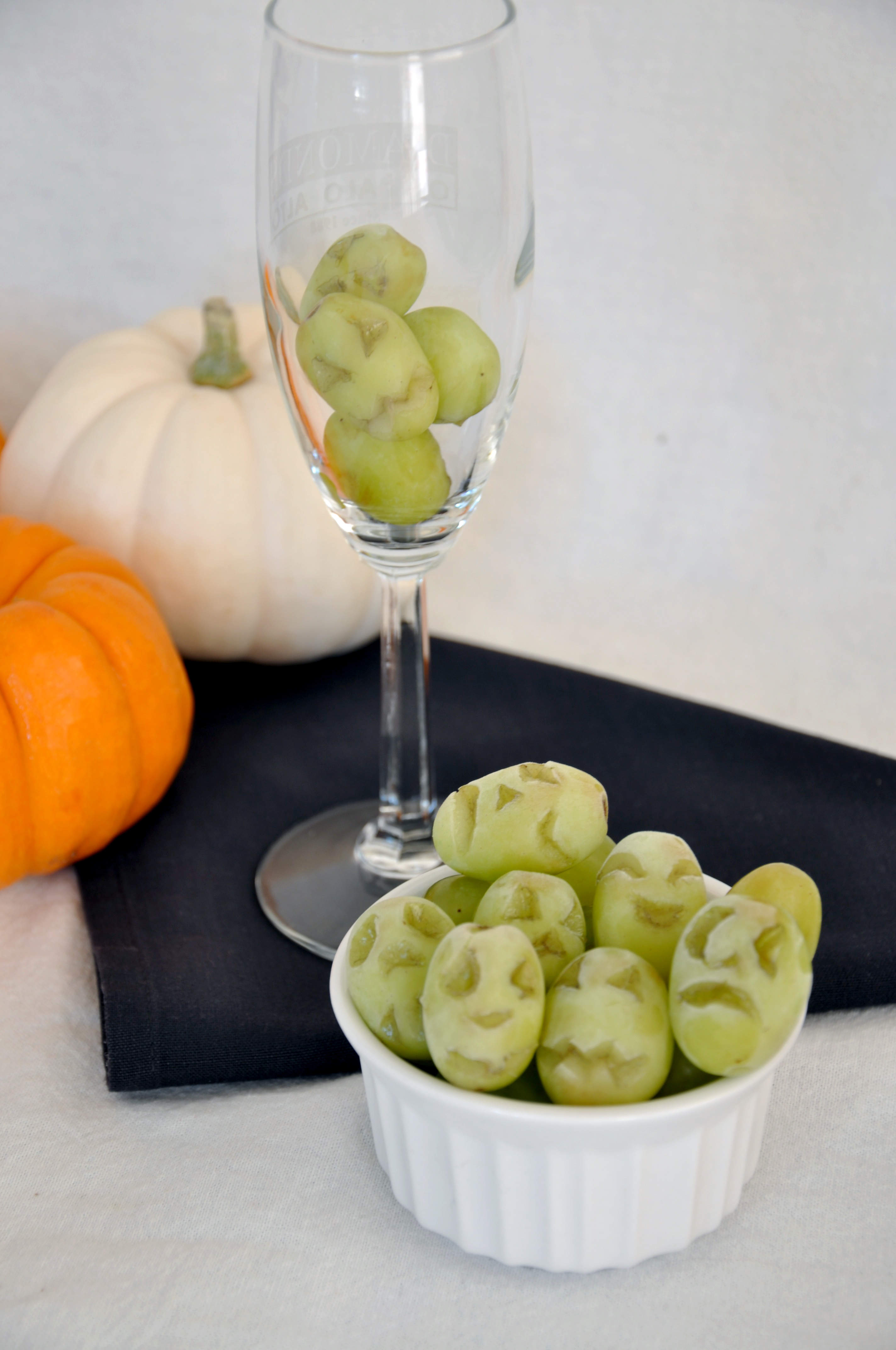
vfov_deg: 21.9
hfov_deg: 14.7
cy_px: 675
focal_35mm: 93
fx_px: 3481
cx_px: 448
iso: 100
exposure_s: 2.5
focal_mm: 62
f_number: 5.3
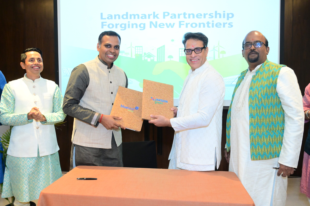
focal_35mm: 32
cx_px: 155
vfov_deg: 40.5
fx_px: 280
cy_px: 103
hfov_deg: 58.0
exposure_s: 1/160
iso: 5000
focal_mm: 32.5
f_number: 5.6
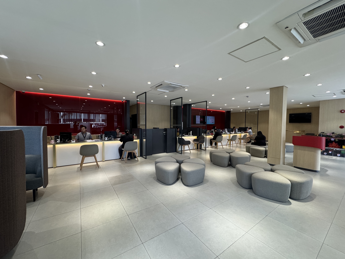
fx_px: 140
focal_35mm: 14
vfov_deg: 85.7
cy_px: 130
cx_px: 172
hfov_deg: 102.1
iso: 200
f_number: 2.2
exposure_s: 1/120
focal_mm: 2.22
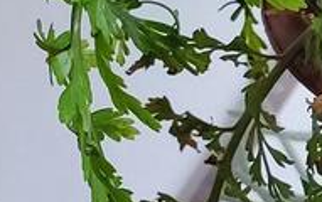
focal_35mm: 144
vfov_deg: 9.1
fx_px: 1266
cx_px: 669
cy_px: 34
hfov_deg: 12.5
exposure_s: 1/120
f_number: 2.4
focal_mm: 4.3
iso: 200
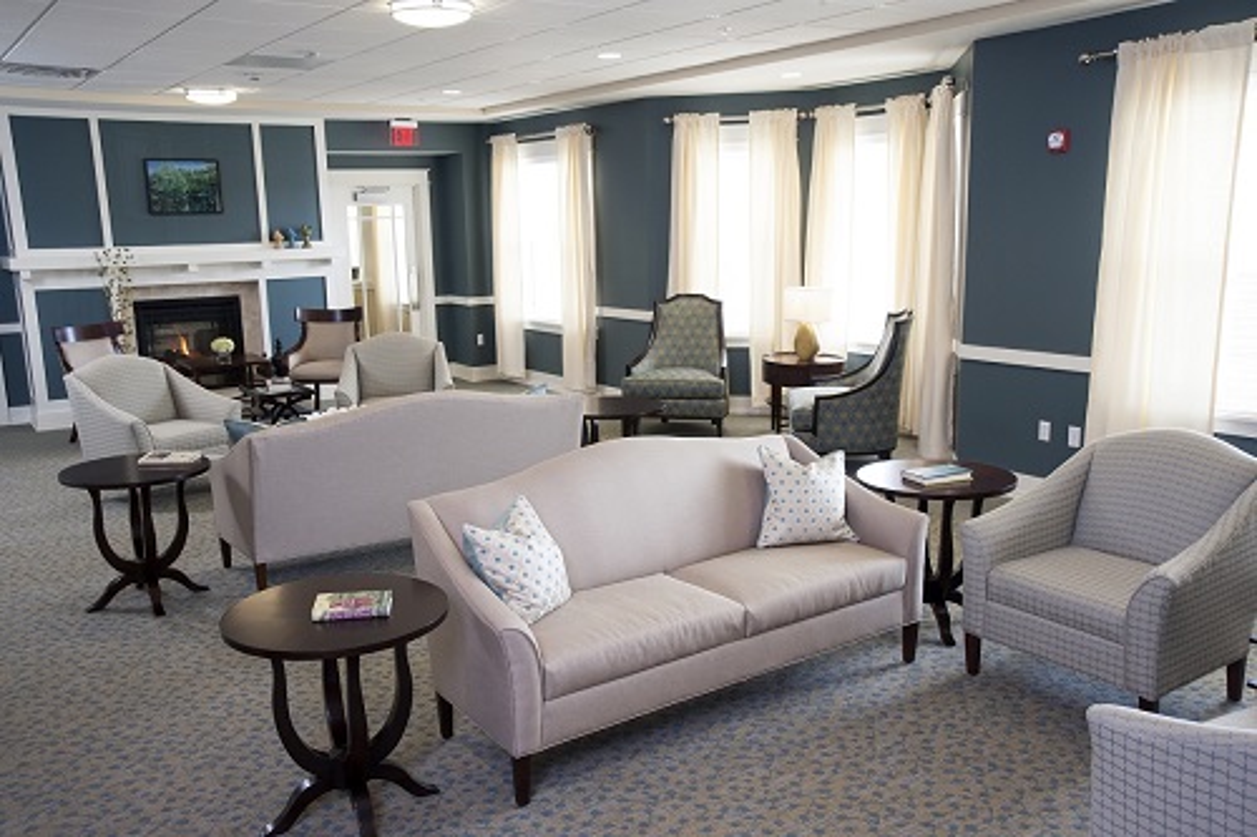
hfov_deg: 55.8
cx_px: 628
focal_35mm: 34
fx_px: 1187
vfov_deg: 38.9
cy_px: 418
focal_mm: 34
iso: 800
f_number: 13
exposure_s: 1/15
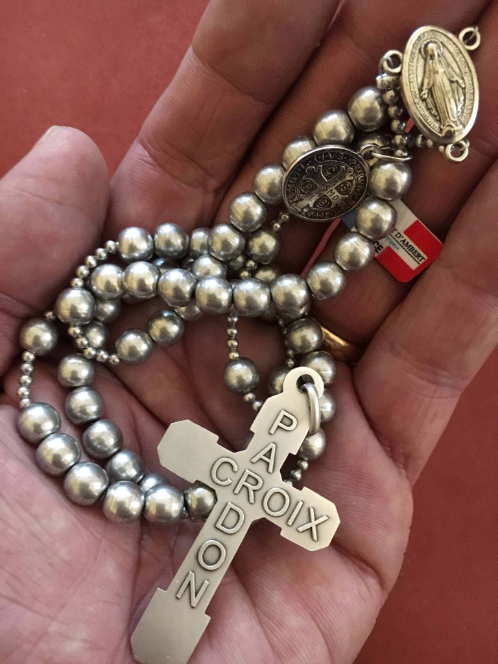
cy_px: 332
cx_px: 249
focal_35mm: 29
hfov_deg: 48.2
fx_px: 556
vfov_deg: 61.7
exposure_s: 1/17
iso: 320
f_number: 2.2
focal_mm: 4.15
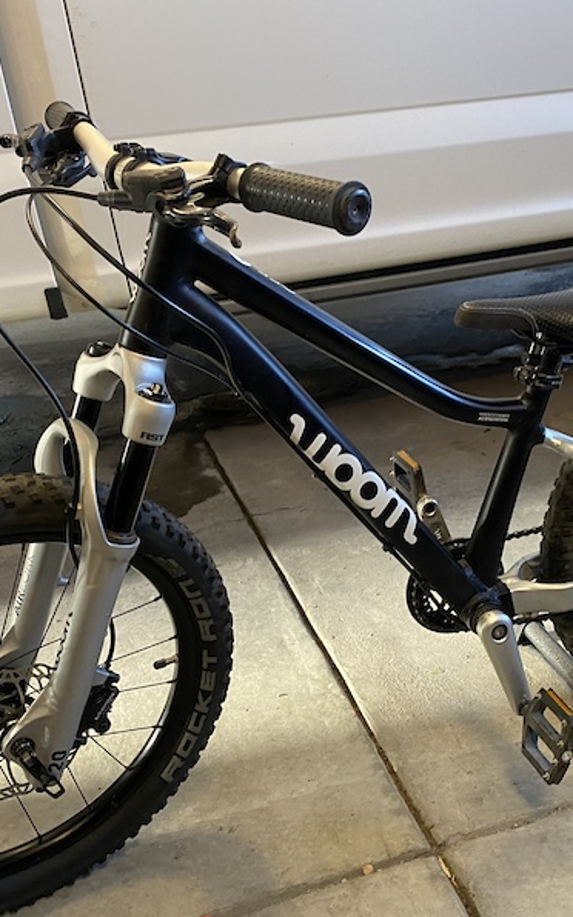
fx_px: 925
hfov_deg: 34.3
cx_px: 336
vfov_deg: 52.8
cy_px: 460
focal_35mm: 37
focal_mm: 4.25
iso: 320
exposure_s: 1/60
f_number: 1.8
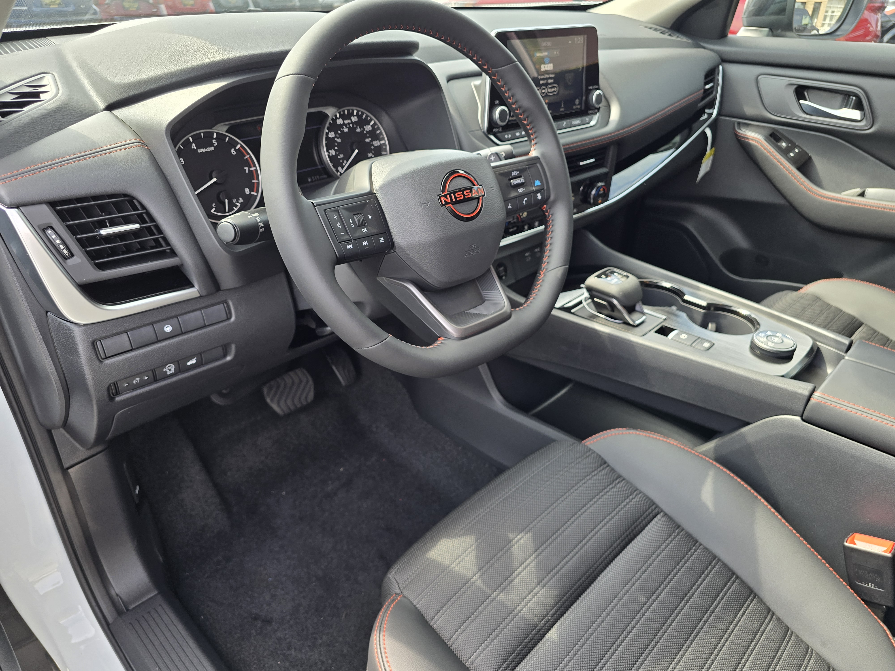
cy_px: 336
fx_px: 595
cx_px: 448
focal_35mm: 23
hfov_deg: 73.9
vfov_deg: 58.9
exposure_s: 1/180
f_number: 1.7
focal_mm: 6.3
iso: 40
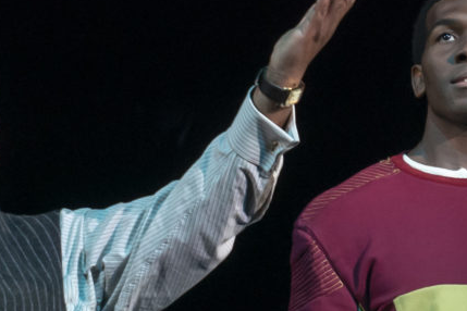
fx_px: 4216
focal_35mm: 325
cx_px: -86
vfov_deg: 4.2
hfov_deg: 6.3
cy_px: 508
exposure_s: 1/320
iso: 4000
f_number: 4
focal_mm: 68
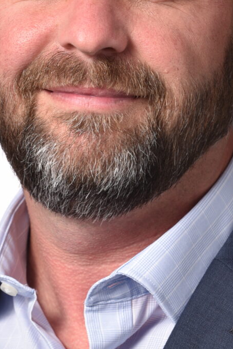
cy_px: 218
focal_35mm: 485
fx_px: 4706
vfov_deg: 4.2
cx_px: 104
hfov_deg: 2.8
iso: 200
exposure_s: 1/125
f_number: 9
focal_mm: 160
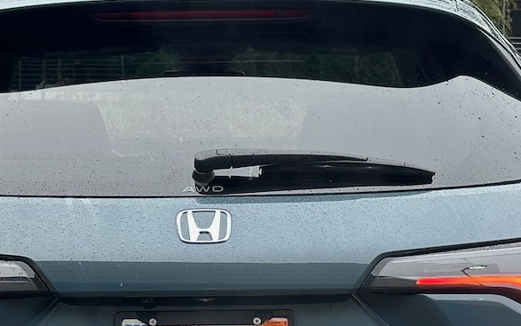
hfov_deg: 15.2
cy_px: 315
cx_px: 193
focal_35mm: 137
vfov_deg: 9.5
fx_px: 1945
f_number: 1.78
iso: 64
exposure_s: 1/165
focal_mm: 6.86
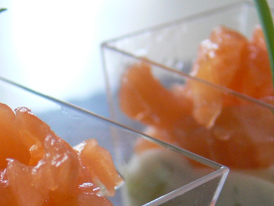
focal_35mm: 114
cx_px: -8
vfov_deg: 12.8
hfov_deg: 16.8
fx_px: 902
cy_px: 226
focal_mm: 9.1
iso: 200
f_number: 2.8
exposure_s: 1/15
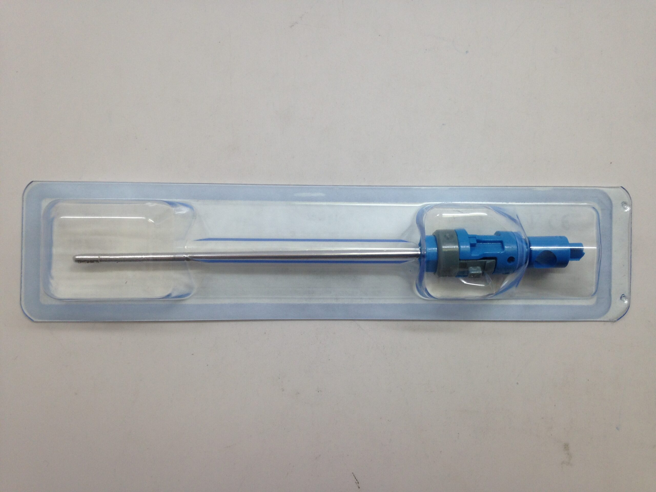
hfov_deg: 55.4
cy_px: 246
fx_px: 625
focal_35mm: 33
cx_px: 328
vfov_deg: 42.9
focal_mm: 4.12
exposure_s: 1/60
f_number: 2.4
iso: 50
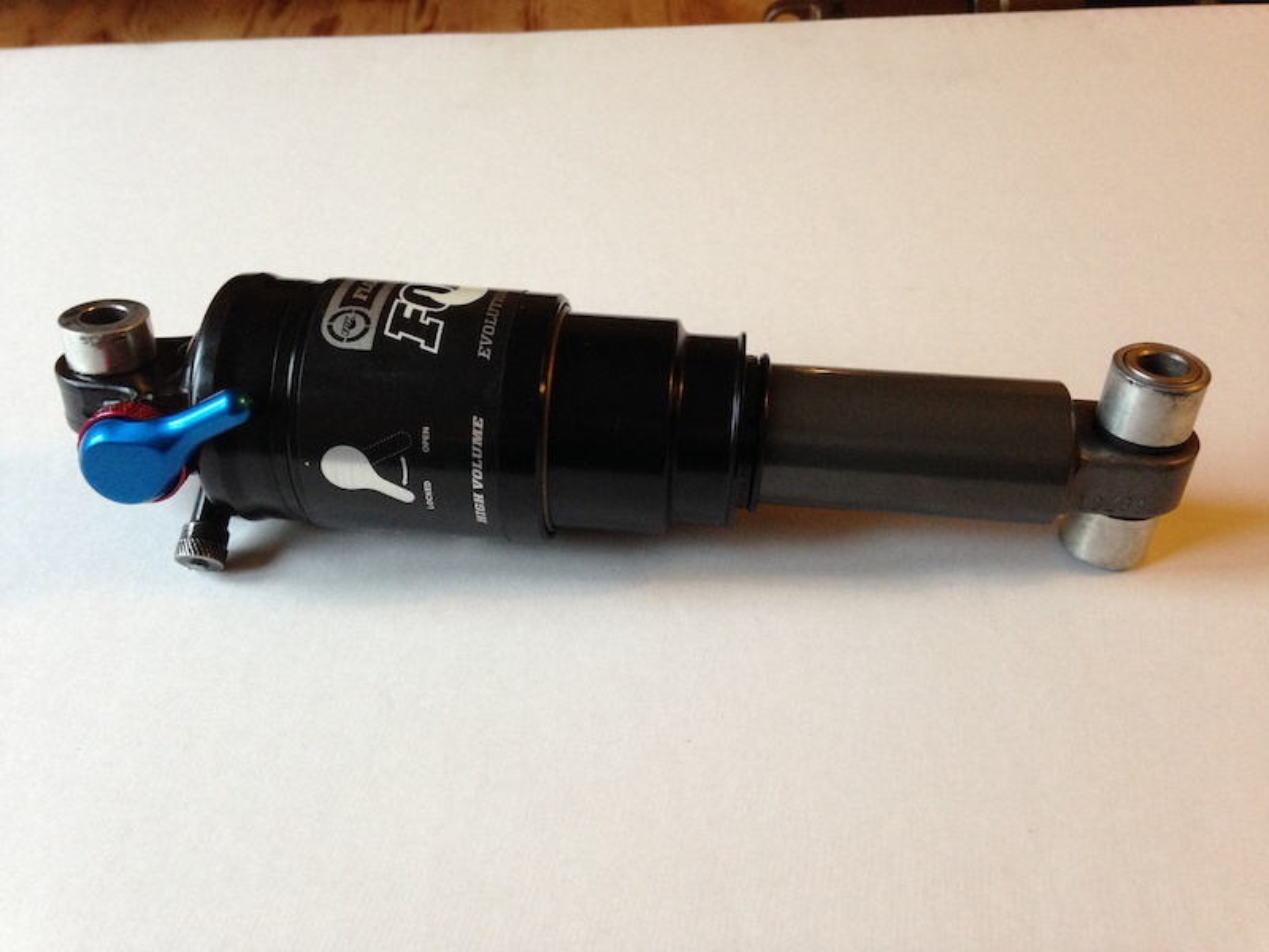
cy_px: 476
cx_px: 634
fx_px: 1210
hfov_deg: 55.4
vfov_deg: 42.9
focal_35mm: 33
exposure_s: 1/20
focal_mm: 4.12
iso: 200
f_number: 2.4
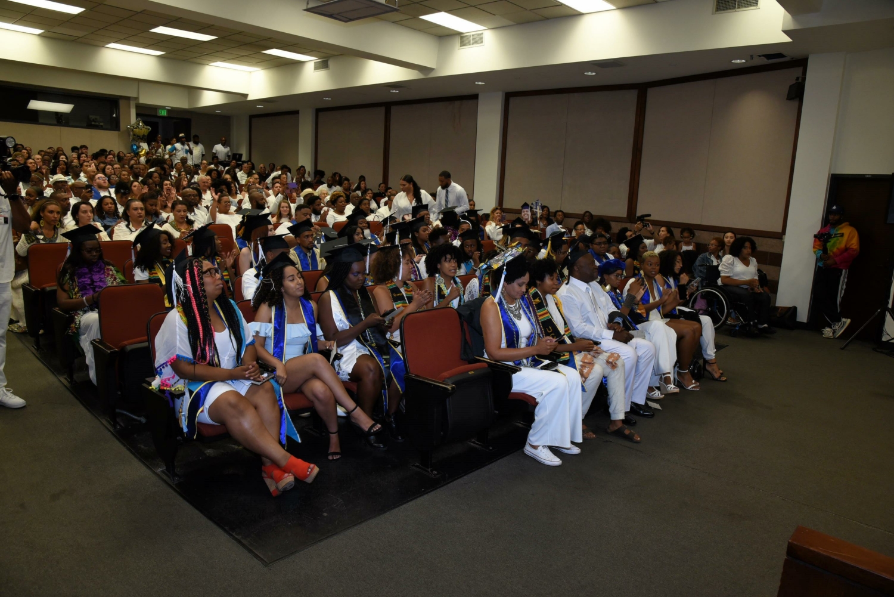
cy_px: 298
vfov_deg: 53.2
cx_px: 447
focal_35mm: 24
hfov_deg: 73.7
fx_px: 596
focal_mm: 24
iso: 1600
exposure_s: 1/60
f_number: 9
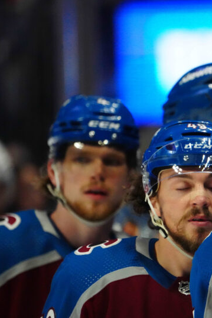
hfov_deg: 1.2
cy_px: 196
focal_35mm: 1140
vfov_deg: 1.8
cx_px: 296
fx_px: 10076
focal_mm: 600
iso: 12800
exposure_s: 1/2000
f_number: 6.3
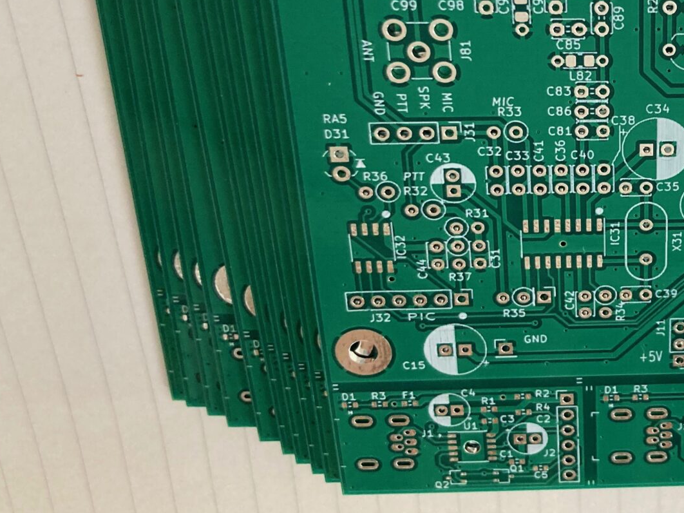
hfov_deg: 33.2
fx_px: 1067
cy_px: 106
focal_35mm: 54
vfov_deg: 26.5
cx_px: 651
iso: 200
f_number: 1.8
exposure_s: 1/60
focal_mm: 3.99
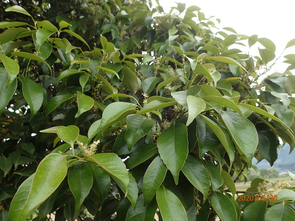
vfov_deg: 54.9
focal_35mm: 25
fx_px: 213
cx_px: 148
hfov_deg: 69.4
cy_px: 110
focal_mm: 4.5
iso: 100
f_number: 2.8
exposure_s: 1/320
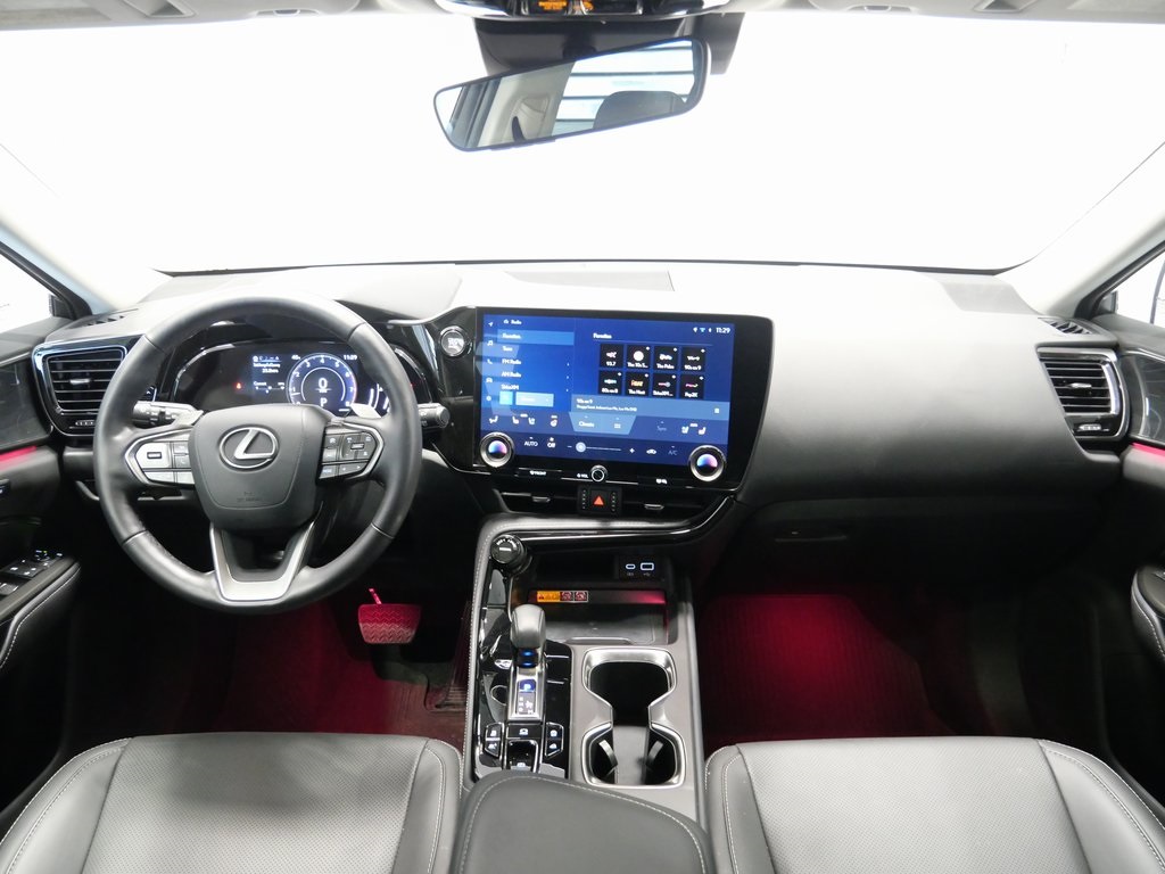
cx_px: 582
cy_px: 437
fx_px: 808
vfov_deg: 56.8
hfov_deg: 71.6
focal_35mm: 24
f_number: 3.5
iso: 3200
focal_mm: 12
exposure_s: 1/5
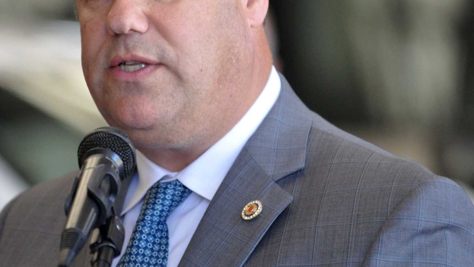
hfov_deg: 4.7
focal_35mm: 458
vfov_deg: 2.7
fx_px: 5755
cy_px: 64
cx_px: 201
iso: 1600
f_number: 2.8
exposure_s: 1/320
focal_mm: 200
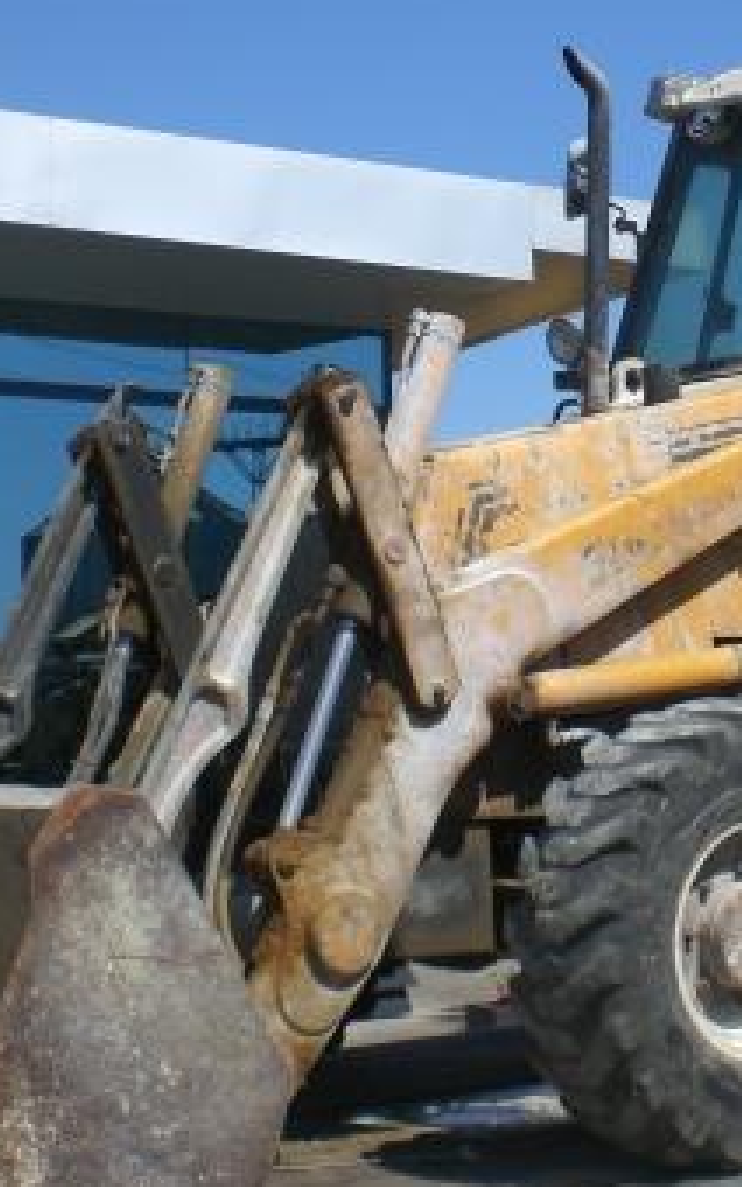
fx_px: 2458
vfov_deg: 27.0
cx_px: 637
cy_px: 424
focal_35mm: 76
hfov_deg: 17.0
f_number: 4.4
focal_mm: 6.3
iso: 50
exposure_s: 1/500
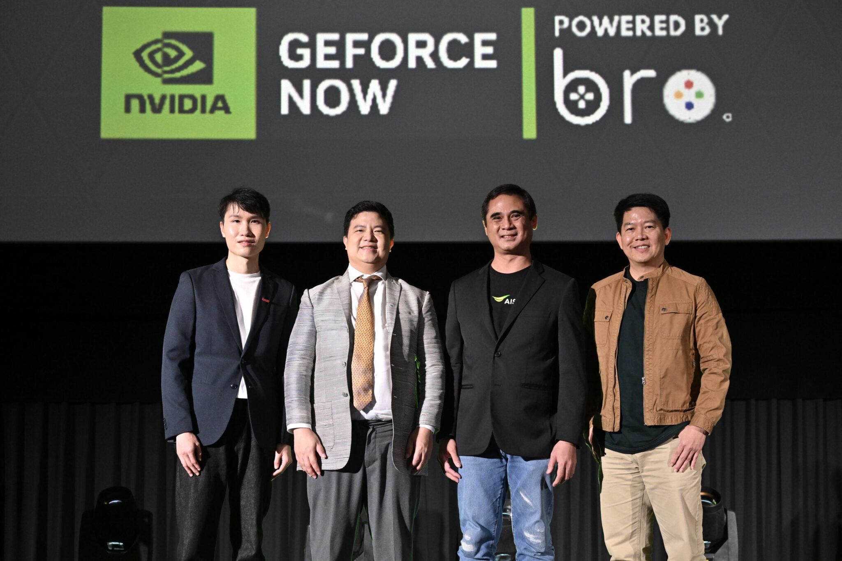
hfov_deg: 37.5
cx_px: 421
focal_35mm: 53
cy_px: 280
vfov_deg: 25.5
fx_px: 1239
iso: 3200
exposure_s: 1/125
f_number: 4.5
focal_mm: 53
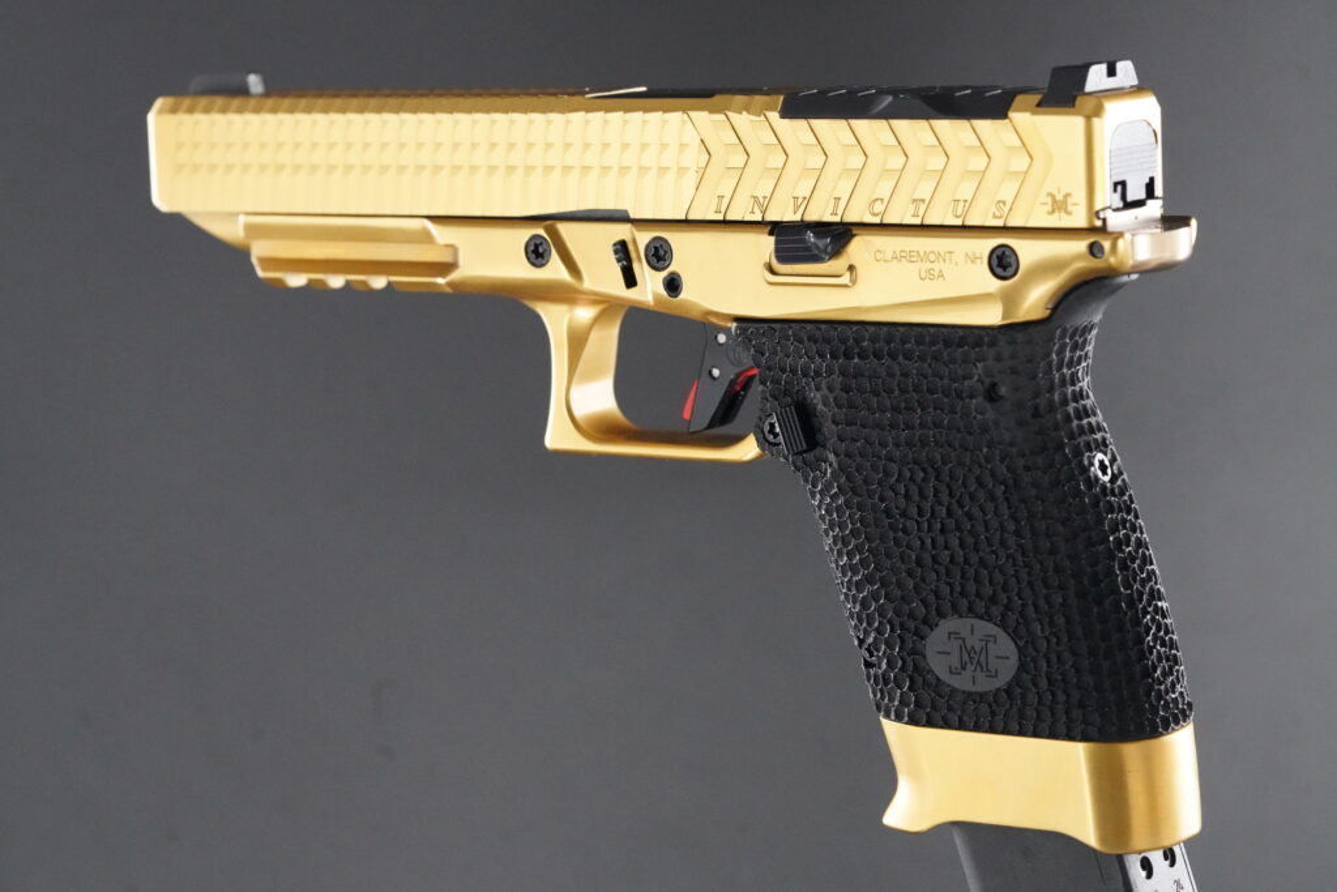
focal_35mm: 90
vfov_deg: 15.2
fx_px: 3343
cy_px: 446
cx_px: 668
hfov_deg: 22.6
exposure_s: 1/320
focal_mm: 90
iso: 12800
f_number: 8
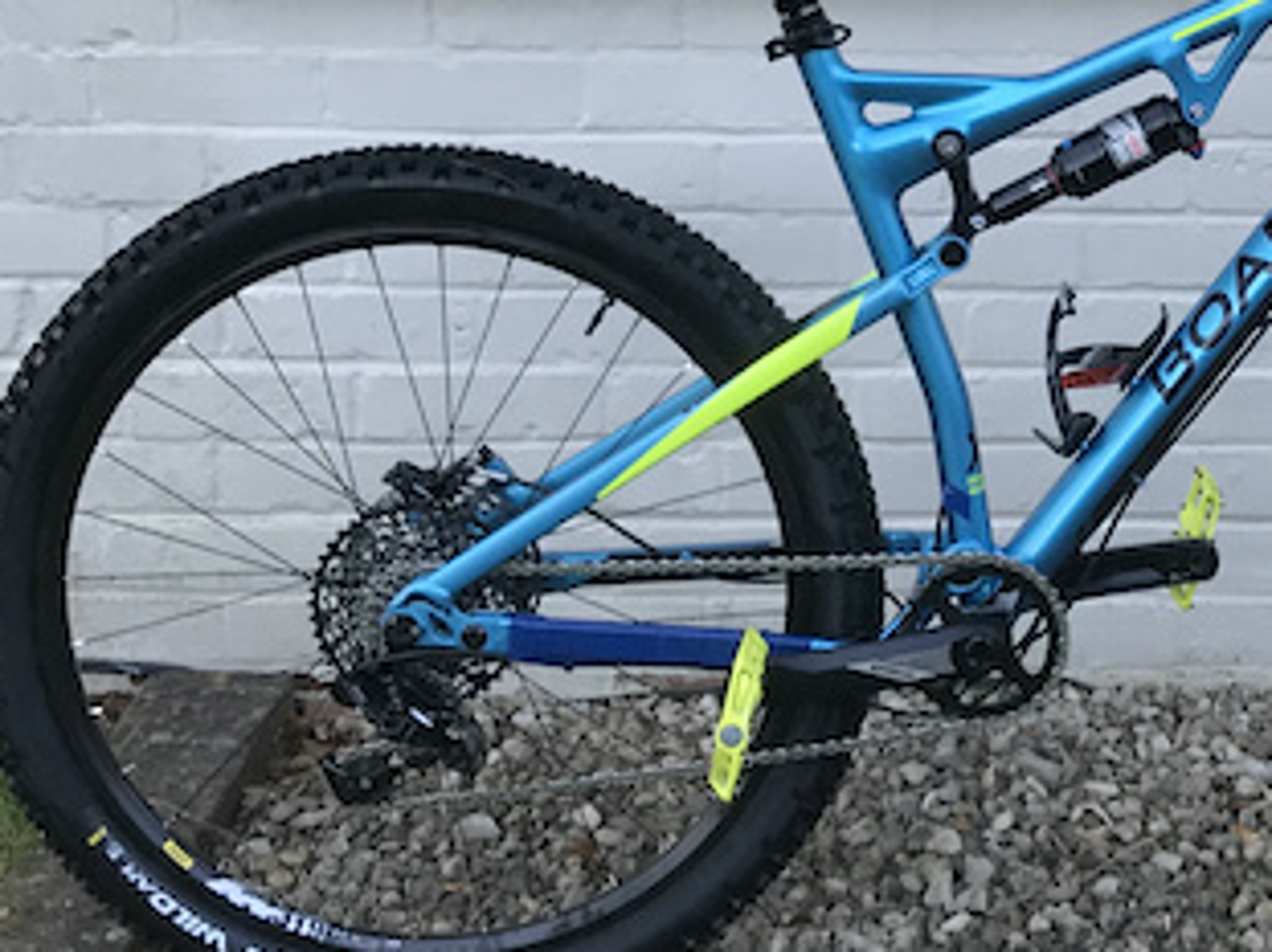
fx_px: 2645
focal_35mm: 72
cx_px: 1121
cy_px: 127
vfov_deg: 20.1
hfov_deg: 26.2
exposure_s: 1/100
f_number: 1.8
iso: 32
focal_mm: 3.99
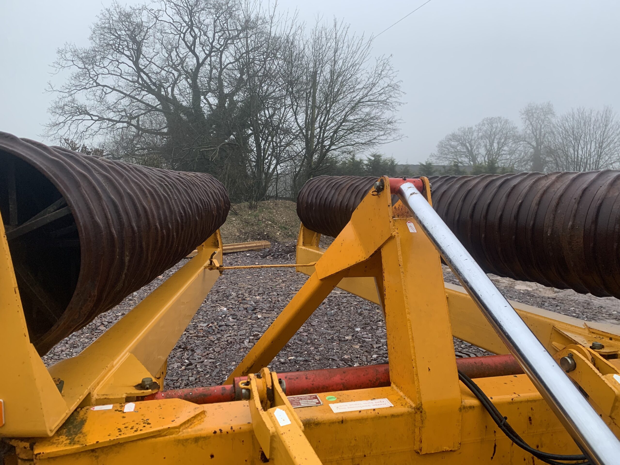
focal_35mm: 26
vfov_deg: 53.1
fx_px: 466
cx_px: 310
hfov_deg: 67.3
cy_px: 232
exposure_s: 1/67
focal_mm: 4.25
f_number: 1.8
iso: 100
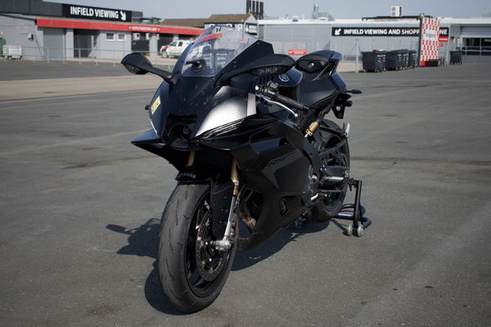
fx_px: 696
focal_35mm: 51
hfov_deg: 38.9
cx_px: 246
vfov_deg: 26.5
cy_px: 164
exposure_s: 1/1600
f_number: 4.5
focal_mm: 34
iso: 200
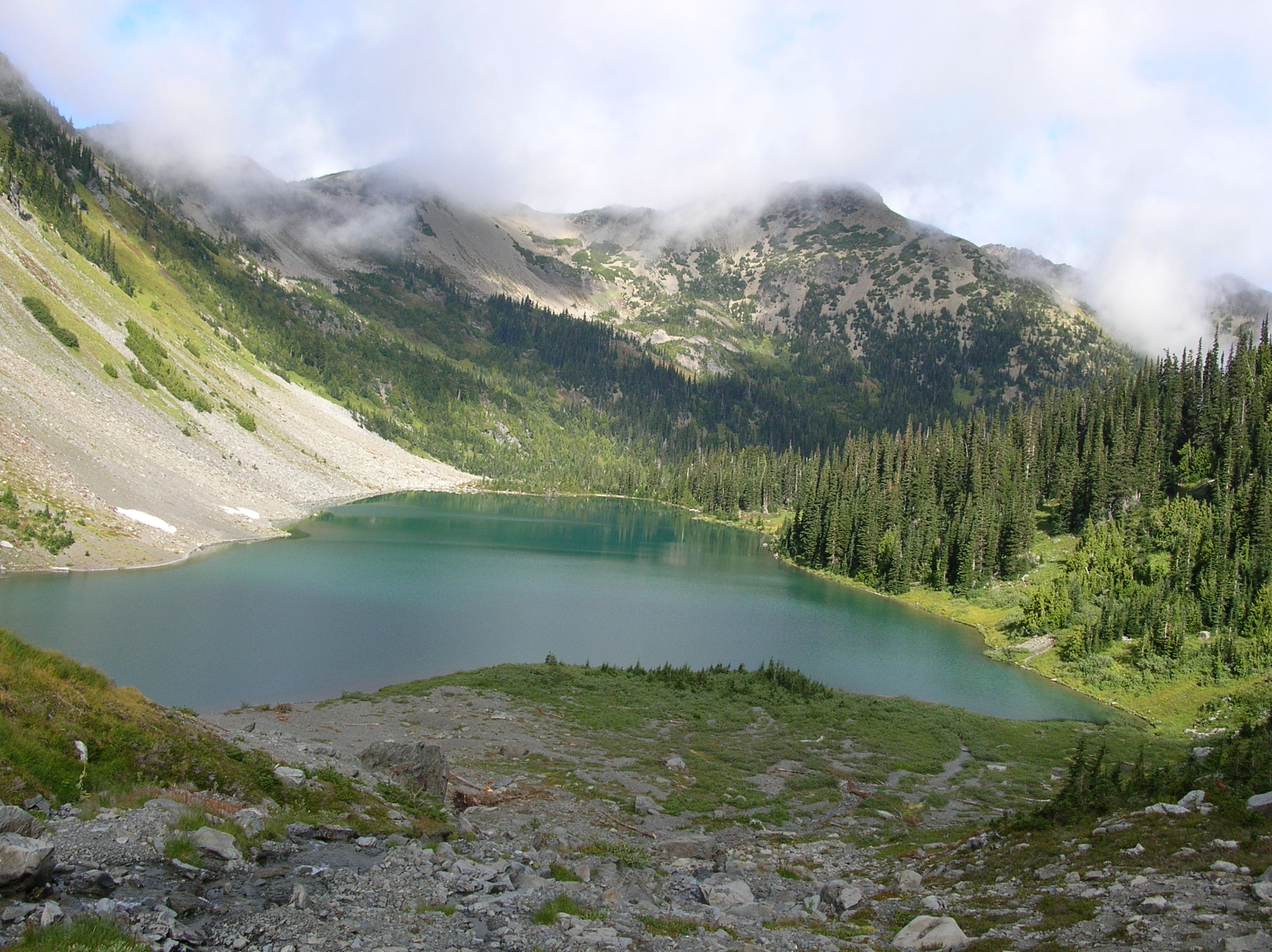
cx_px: 636
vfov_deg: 38.6
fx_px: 1358
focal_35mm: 37
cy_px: 476
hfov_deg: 50.2
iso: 50
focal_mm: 6.2
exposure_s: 1/330
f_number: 3.8
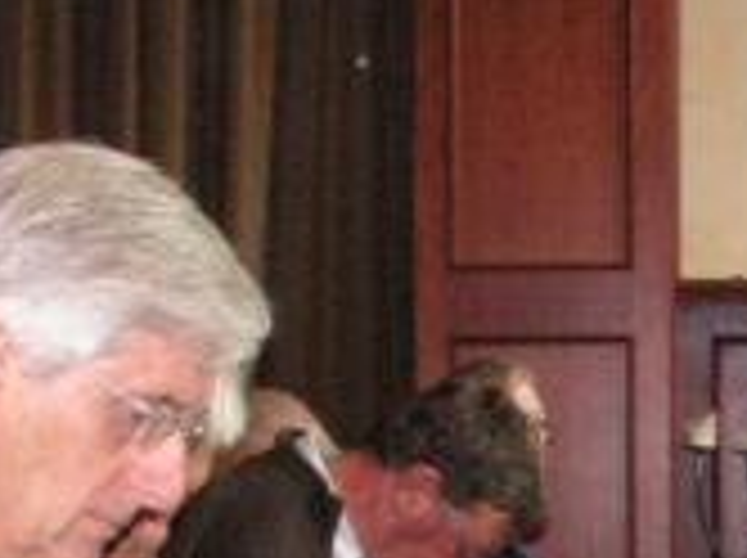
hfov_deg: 12.8
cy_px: 767
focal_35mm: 152
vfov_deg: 9.5
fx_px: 3275
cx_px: 806
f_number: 3.2
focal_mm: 6
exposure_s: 1/40
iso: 160
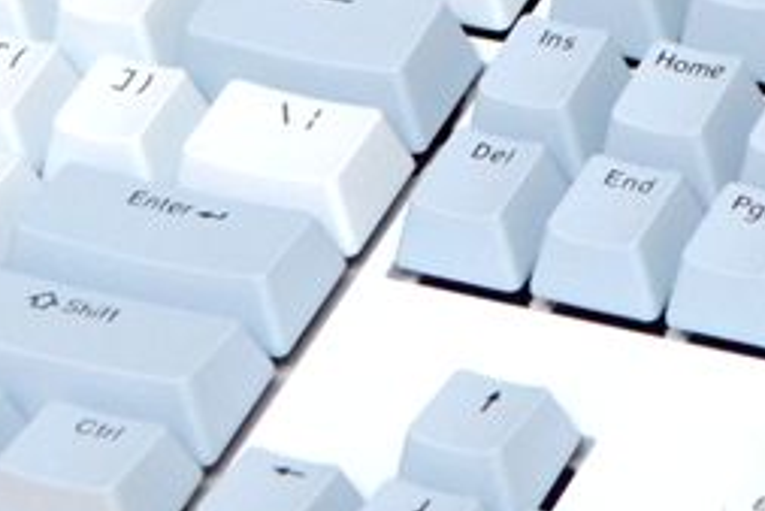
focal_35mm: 341
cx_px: 689
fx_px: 7250
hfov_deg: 6.0
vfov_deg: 4.0
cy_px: 60
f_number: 4.8
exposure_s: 1/60
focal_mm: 32
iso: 500
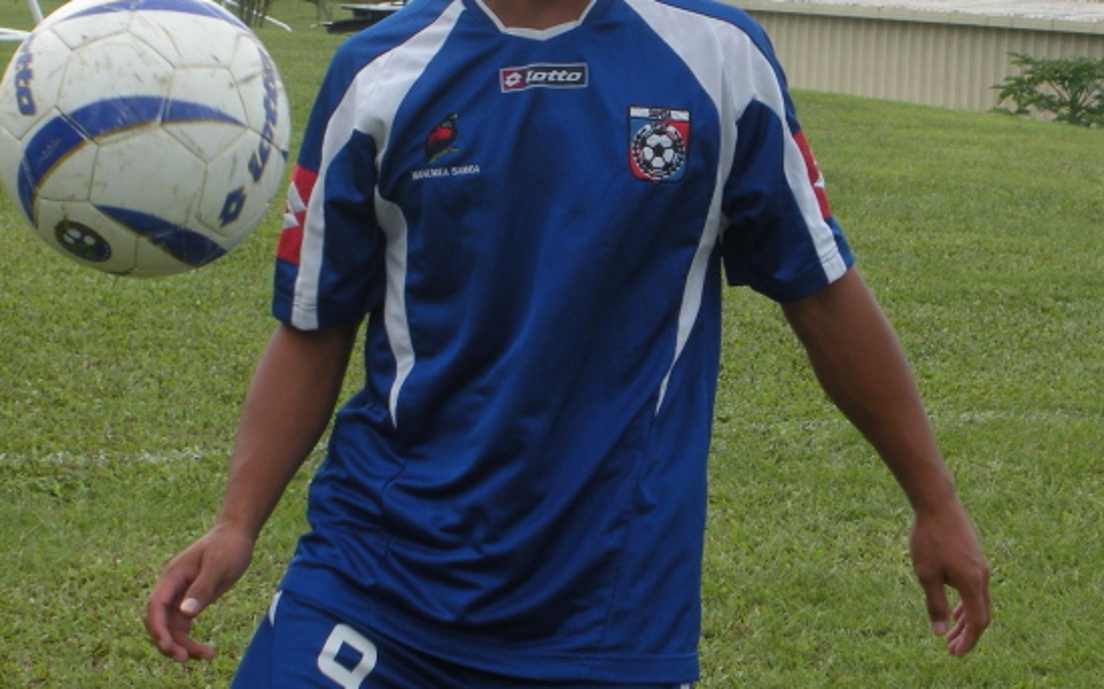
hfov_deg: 20.2
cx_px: 548
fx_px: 3098
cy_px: 457
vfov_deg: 12.7
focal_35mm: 103
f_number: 4.4
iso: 64
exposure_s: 1/275
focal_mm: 9.1
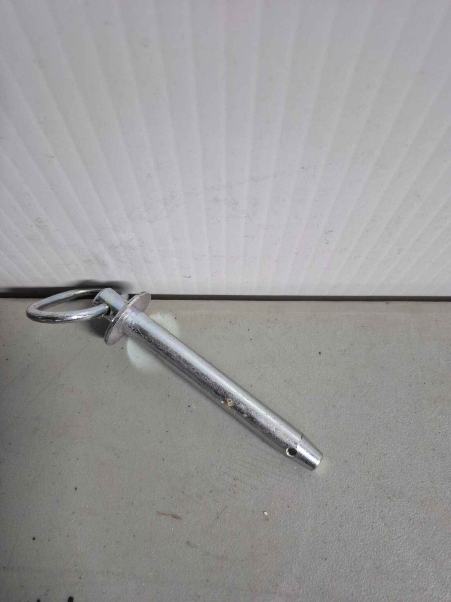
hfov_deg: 58.9
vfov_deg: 73.9
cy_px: 301
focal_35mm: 23
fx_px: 400
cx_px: 226
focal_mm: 5.4
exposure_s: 1/120
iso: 400
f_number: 1.8
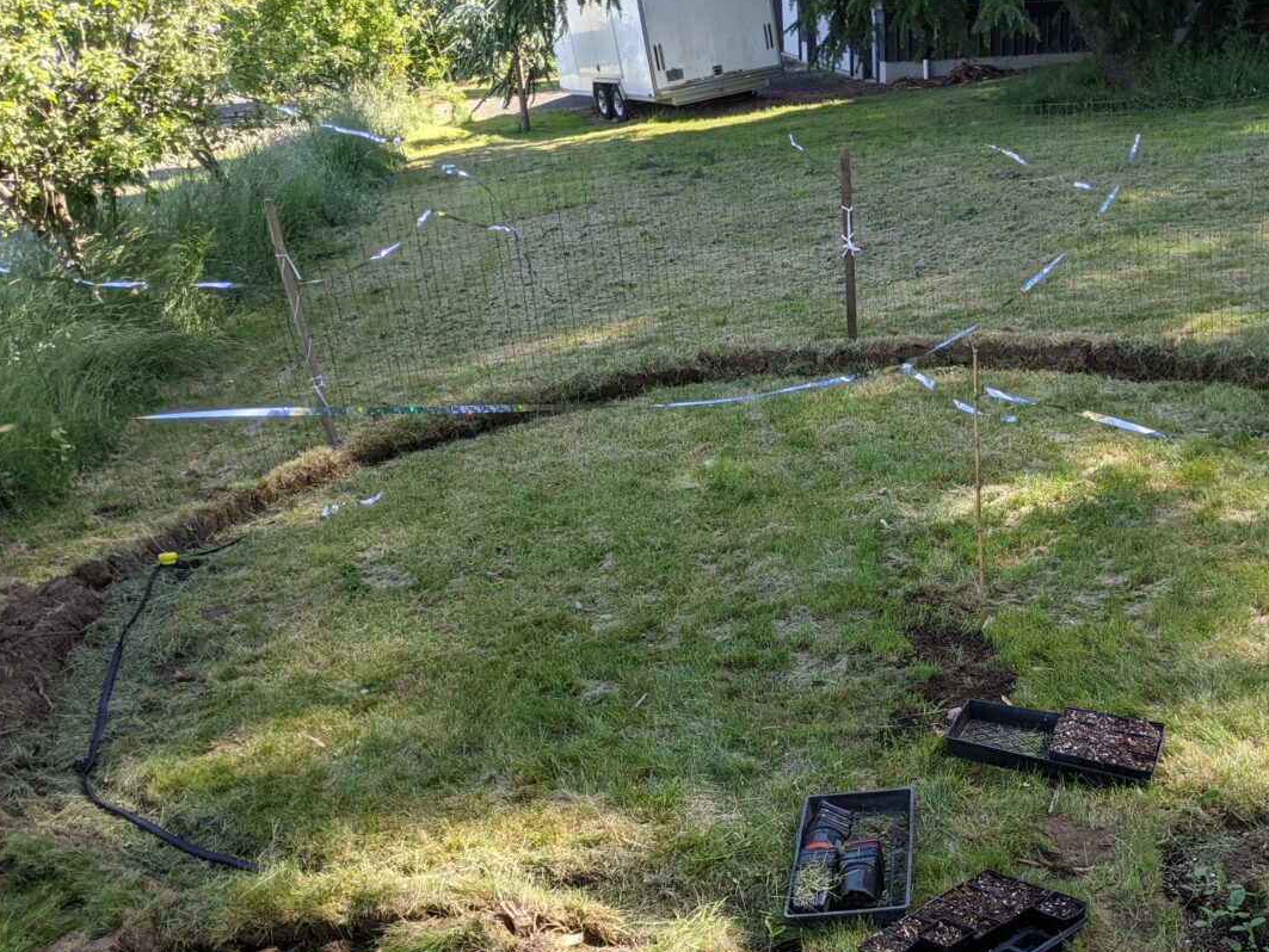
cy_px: 680
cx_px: 771
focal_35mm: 39
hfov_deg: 47.5
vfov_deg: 36.2
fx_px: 1430
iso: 42
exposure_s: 1/602
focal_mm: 4.38
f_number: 1.73
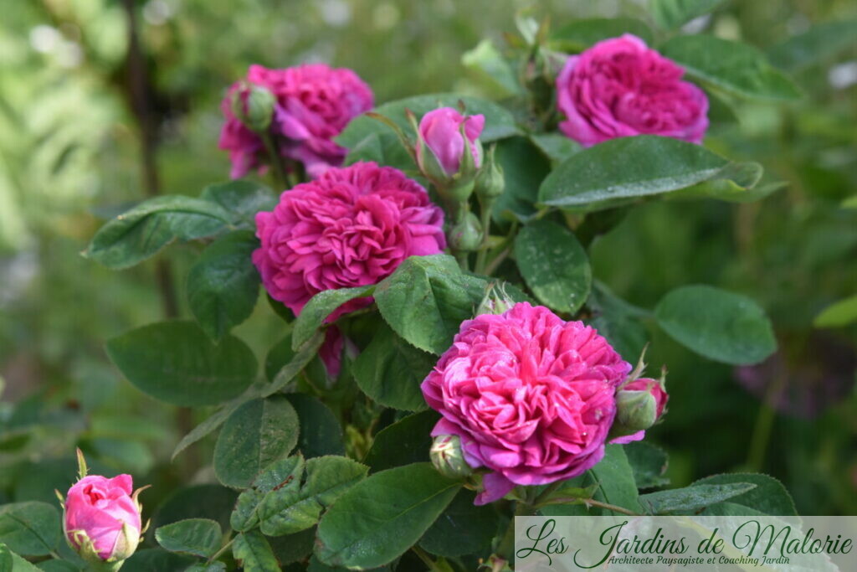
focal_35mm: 90
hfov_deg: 22.6
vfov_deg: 15.2
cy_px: 286
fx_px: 2143
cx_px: 428
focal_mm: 60
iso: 400
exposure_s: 1/500
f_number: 5.6
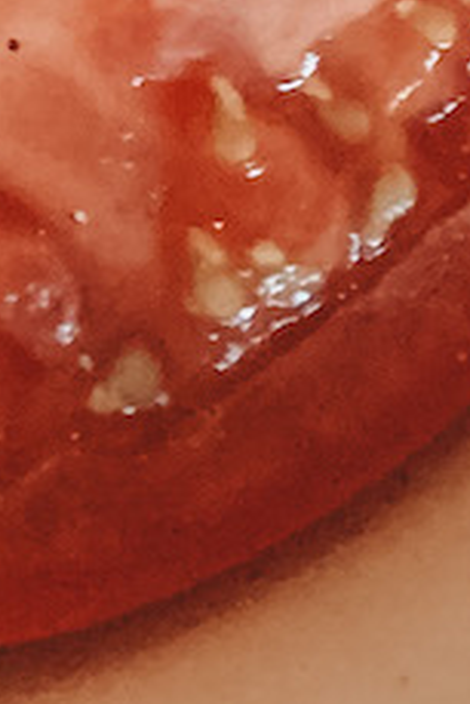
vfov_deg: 8.3
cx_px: -344
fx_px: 3695
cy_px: -1709
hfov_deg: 7.1
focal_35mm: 189
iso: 320
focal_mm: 4.25
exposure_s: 1/40
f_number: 1.8
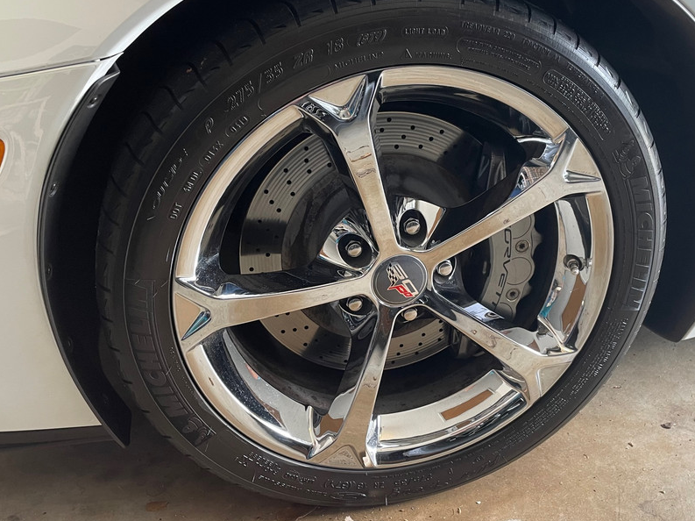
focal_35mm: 35
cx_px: 375
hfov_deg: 52.6
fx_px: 702
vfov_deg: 40.7
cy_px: 251
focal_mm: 4.2
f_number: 1.6
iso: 200
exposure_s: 1/60
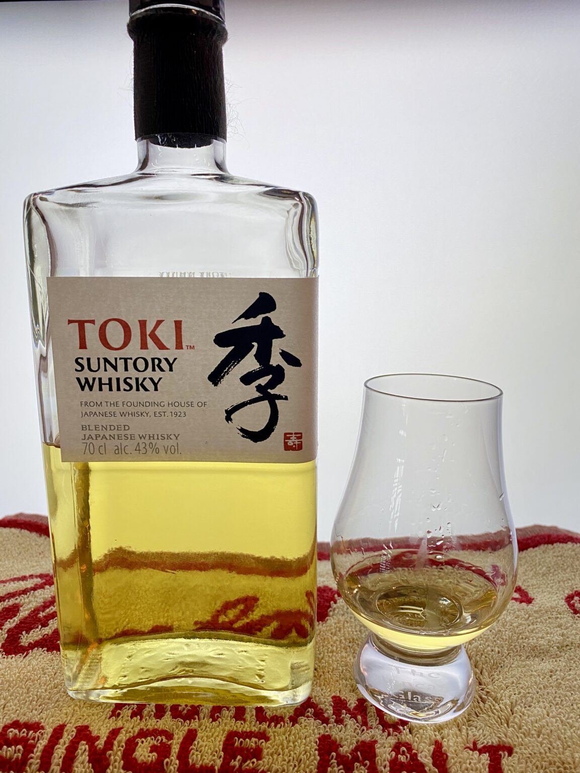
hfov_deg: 53.1
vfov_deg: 67.3
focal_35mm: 26
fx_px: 581
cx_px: 290
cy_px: 386
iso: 125
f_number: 1.8
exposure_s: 1/75
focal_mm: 4.25
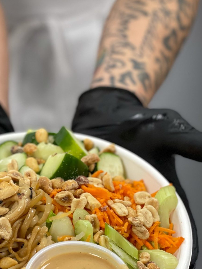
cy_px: 227
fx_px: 700
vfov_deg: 21.4
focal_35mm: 90
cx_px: 50
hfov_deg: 16.3
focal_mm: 6
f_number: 2
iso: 160
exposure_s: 1/120
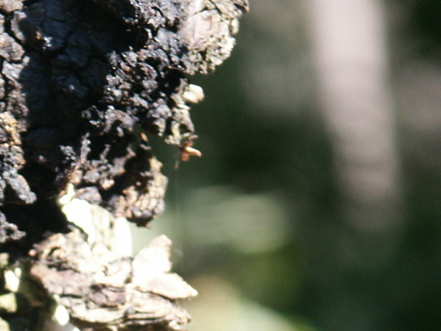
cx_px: -95
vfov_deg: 3.1
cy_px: 457
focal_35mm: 485
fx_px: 6177
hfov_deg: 4.1
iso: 100
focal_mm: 43.7
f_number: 3.5
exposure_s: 1/180
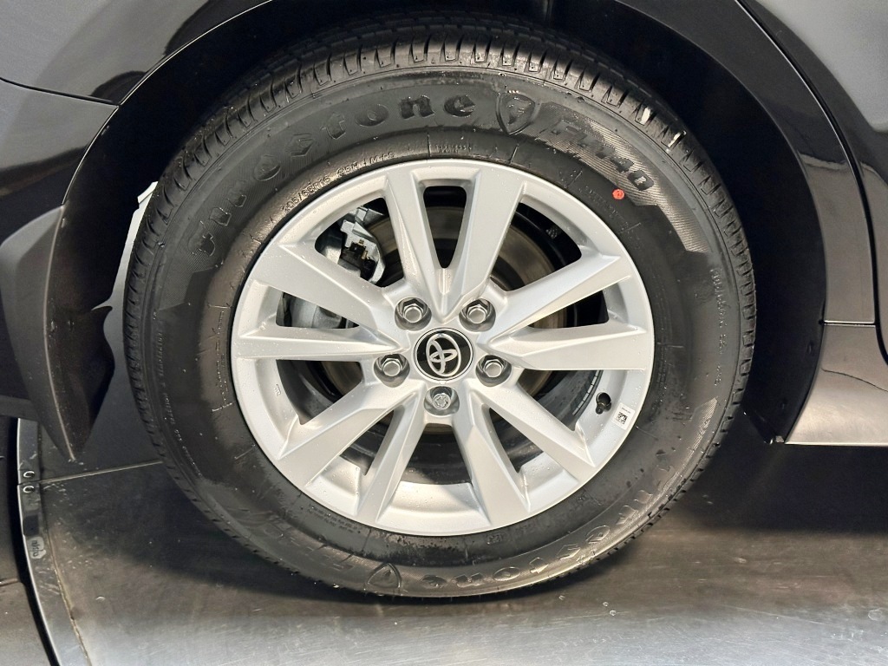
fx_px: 1231
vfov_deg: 30.3
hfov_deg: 39.7
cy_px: 333
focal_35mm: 48
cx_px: 444
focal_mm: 6.86
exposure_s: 1/40
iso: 500
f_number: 1.78
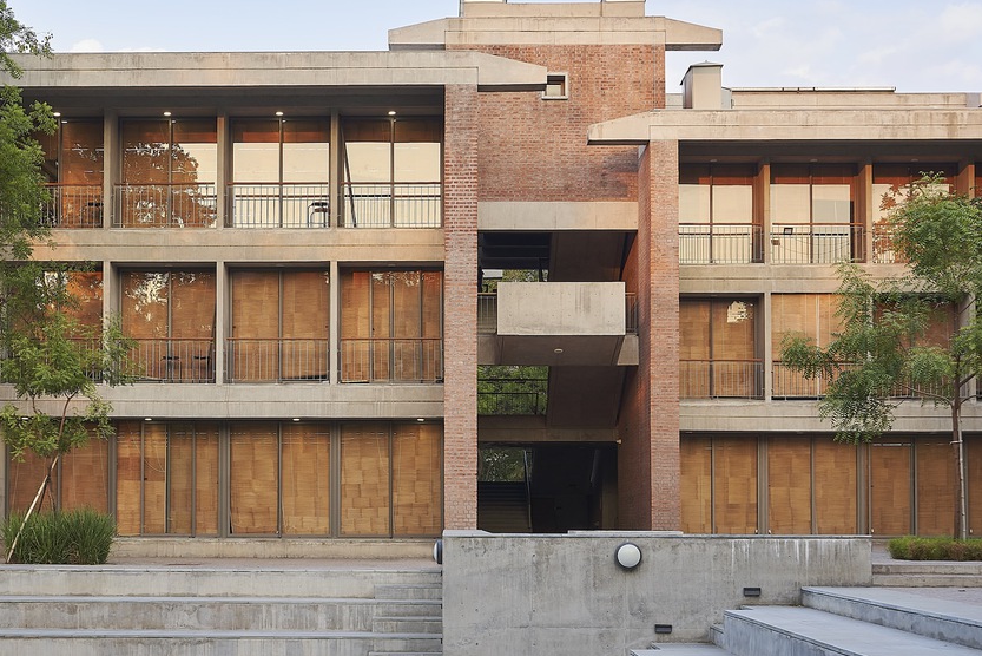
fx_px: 1719
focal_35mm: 63
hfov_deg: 31.7
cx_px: 351
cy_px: 455
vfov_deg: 21.5
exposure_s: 1/15
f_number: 8
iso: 100
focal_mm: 35
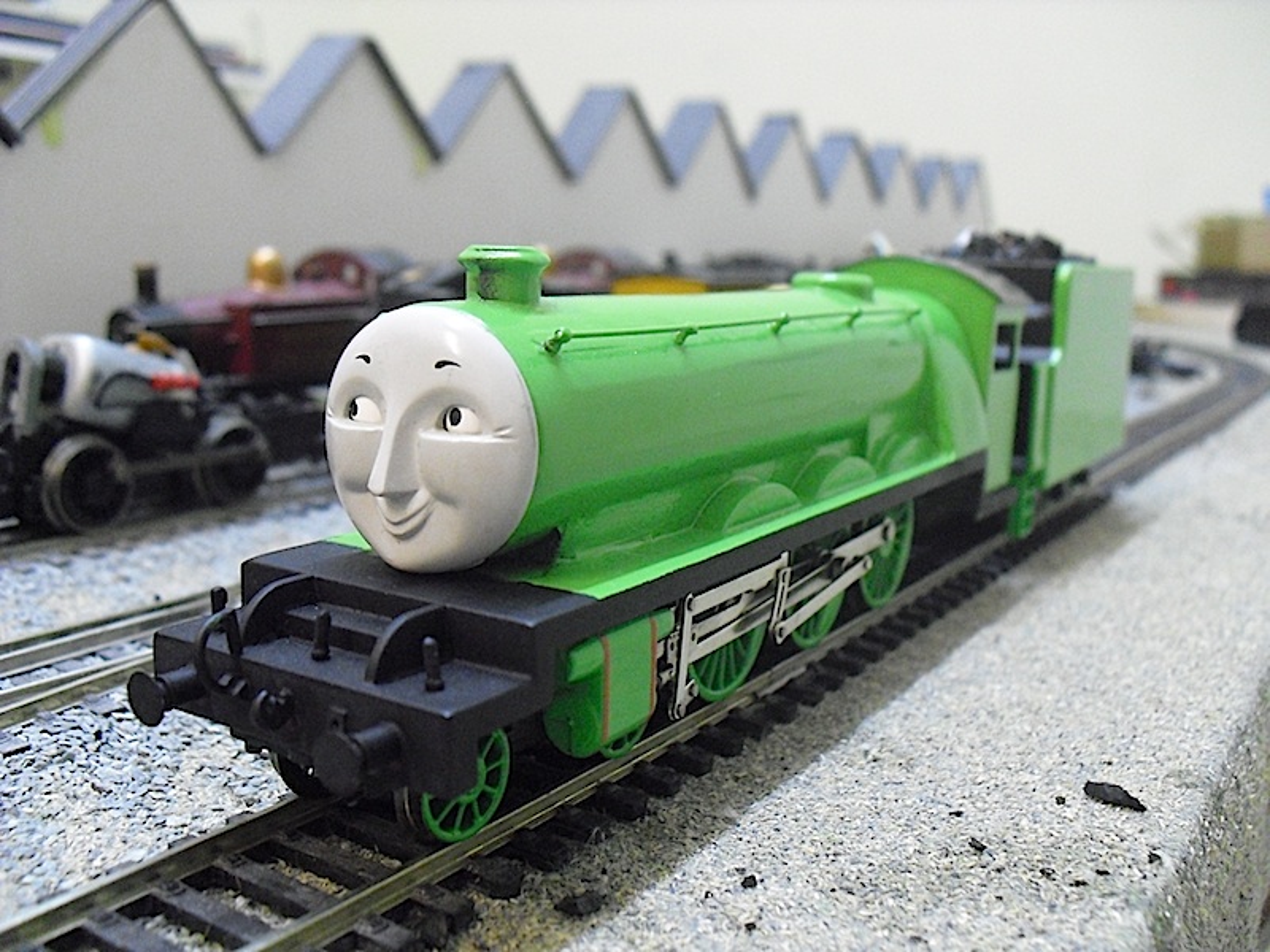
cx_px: 635
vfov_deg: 39.7
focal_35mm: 36
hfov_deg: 51.4
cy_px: 476
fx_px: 1321
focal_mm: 6.3
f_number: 3.1
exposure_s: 1/30
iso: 800
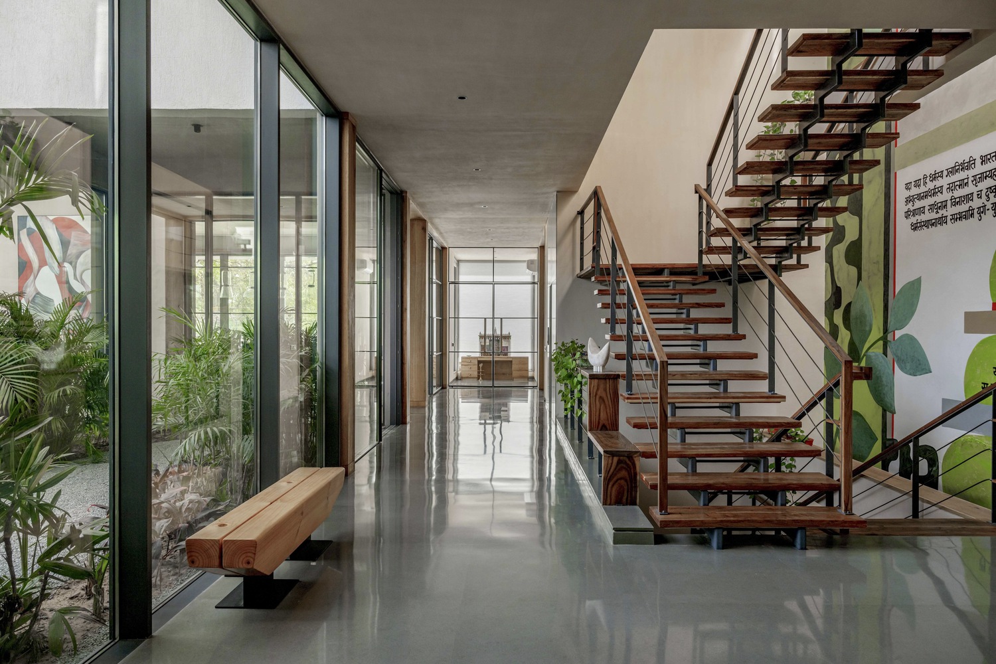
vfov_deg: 53.1
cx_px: 498
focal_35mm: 24
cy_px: 332
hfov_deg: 73.7
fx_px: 664
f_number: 8
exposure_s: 1/40
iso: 100
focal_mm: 24
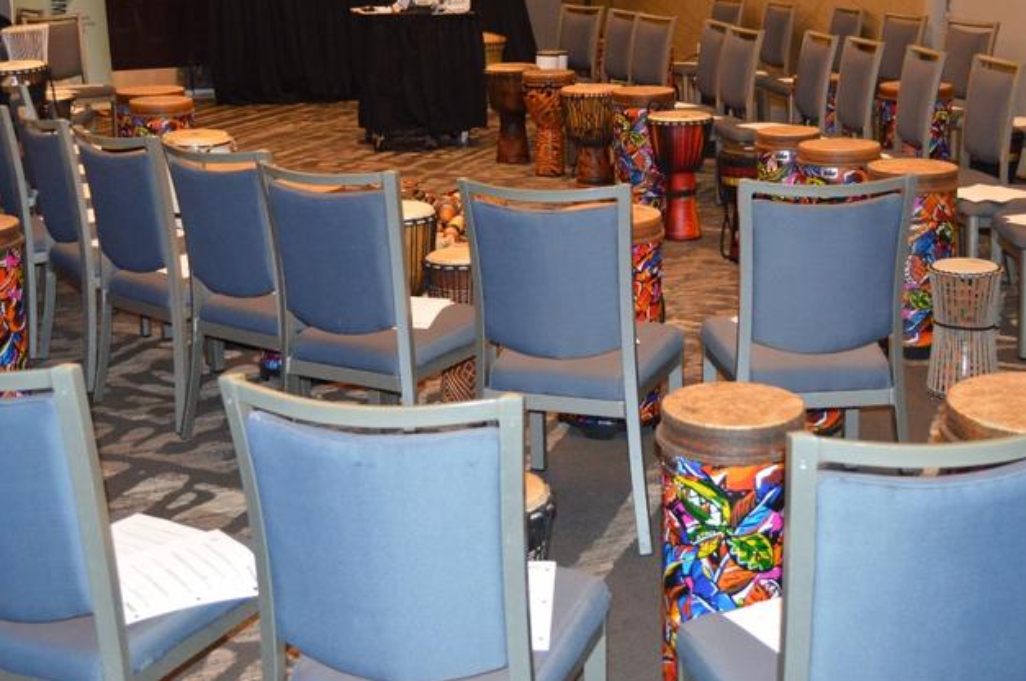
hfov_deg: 40.4
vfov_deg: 26.9
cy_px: 133
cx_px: 522
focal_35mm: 49
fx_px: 1394
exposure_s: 1/60
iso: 1800
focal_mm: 20
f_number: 3.5
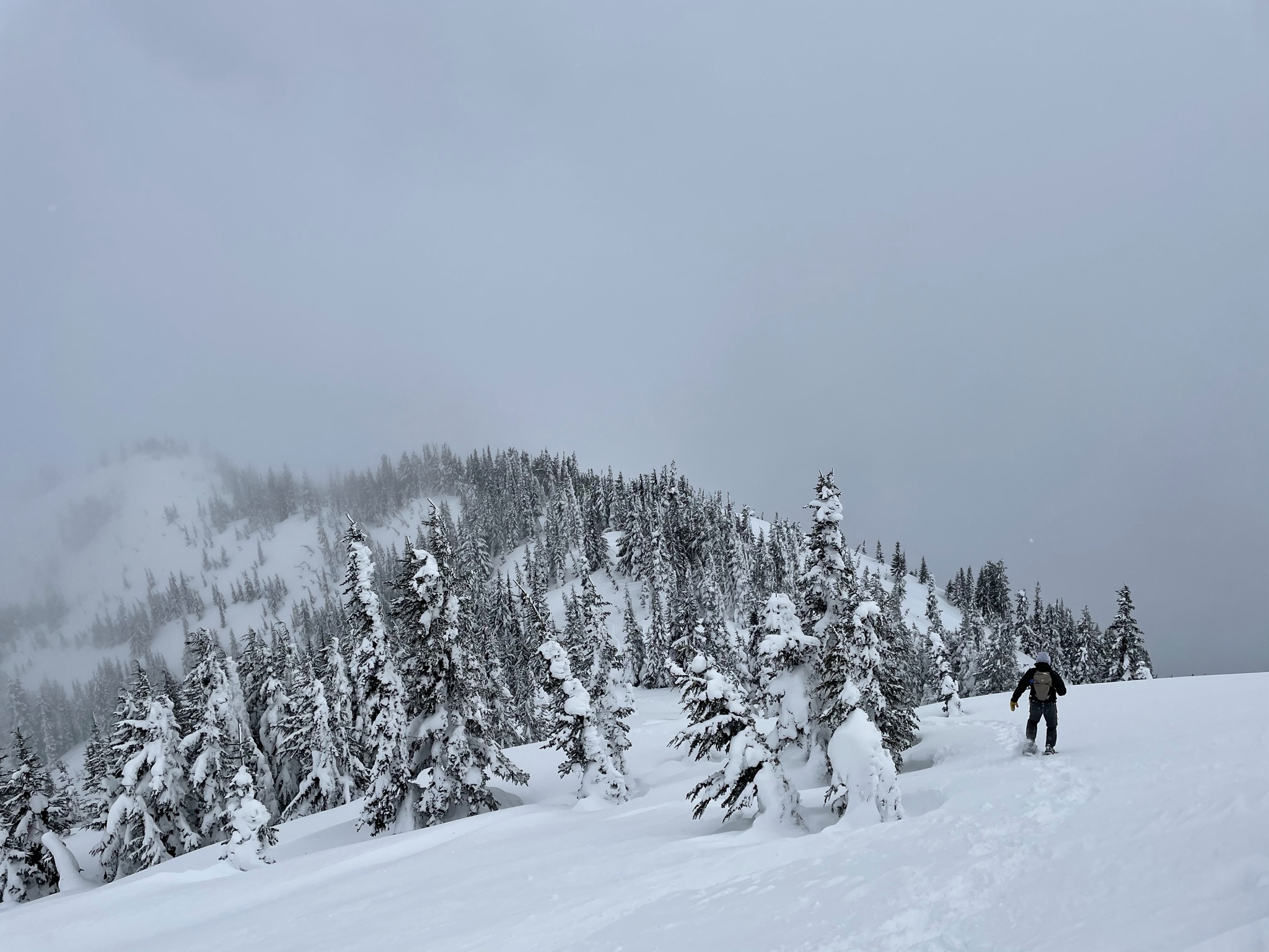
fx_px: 953
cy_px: 476
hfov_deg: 67.3
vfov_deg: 53.1
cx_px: 634
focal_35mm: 26
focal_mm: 4.2
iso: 32
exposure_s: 1/8403
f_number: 1.6
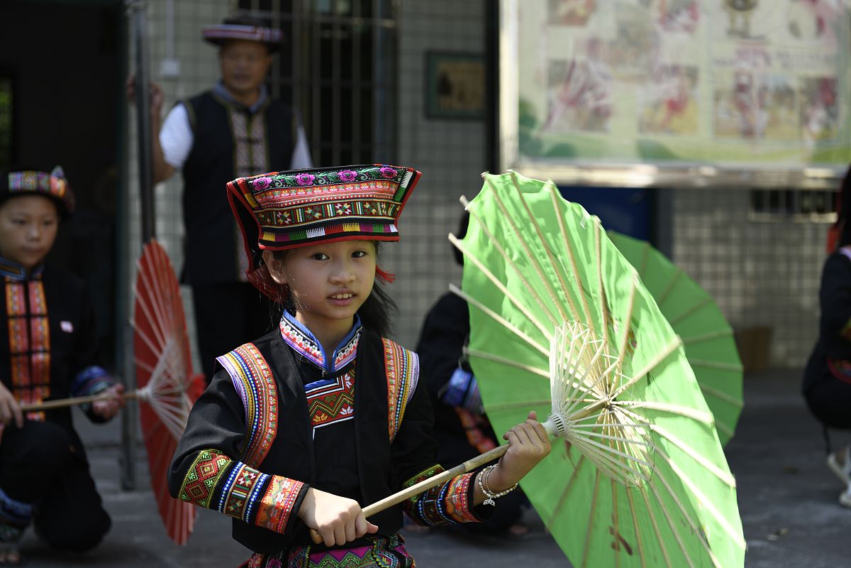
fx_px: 1655
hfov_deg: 28.8
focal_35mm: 70
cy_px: 284
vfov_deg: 19.5
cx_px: 426
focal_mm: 70
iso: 100
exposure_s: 1/320
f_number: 4
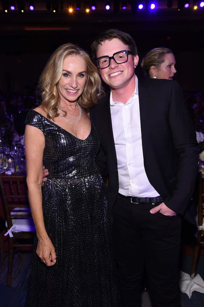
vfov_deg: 54.5
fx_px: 298
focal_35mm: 35
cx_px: 99
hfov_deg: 37.8
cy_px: 149
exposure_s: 1/250
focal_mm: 34
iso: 2500
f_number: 6.3
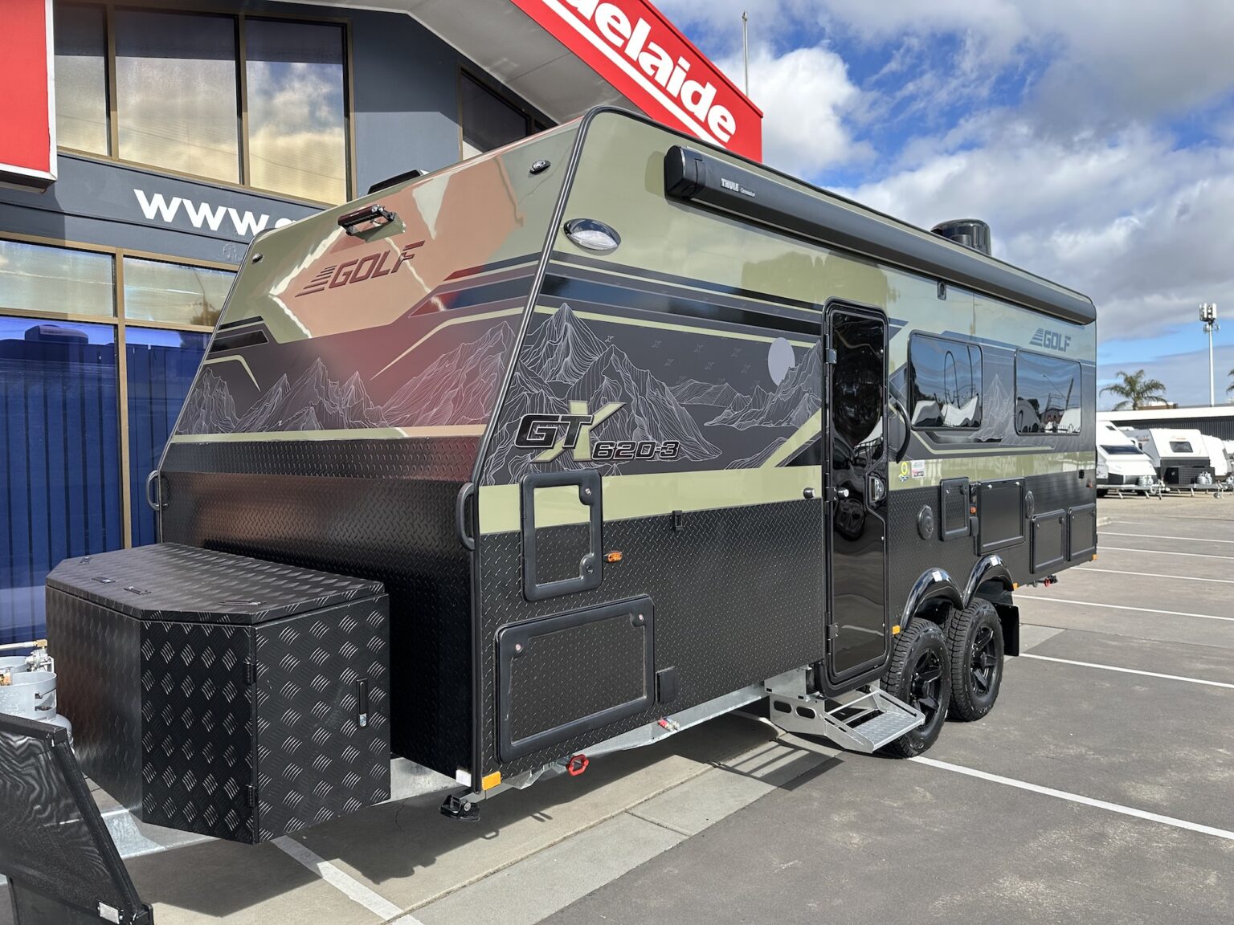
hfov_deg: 71.6
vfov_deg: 56.8
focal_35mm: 24
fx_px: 856
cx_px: 617
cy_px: 462
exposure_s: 1/1495
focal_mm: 6.86
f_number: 1.78
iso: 80
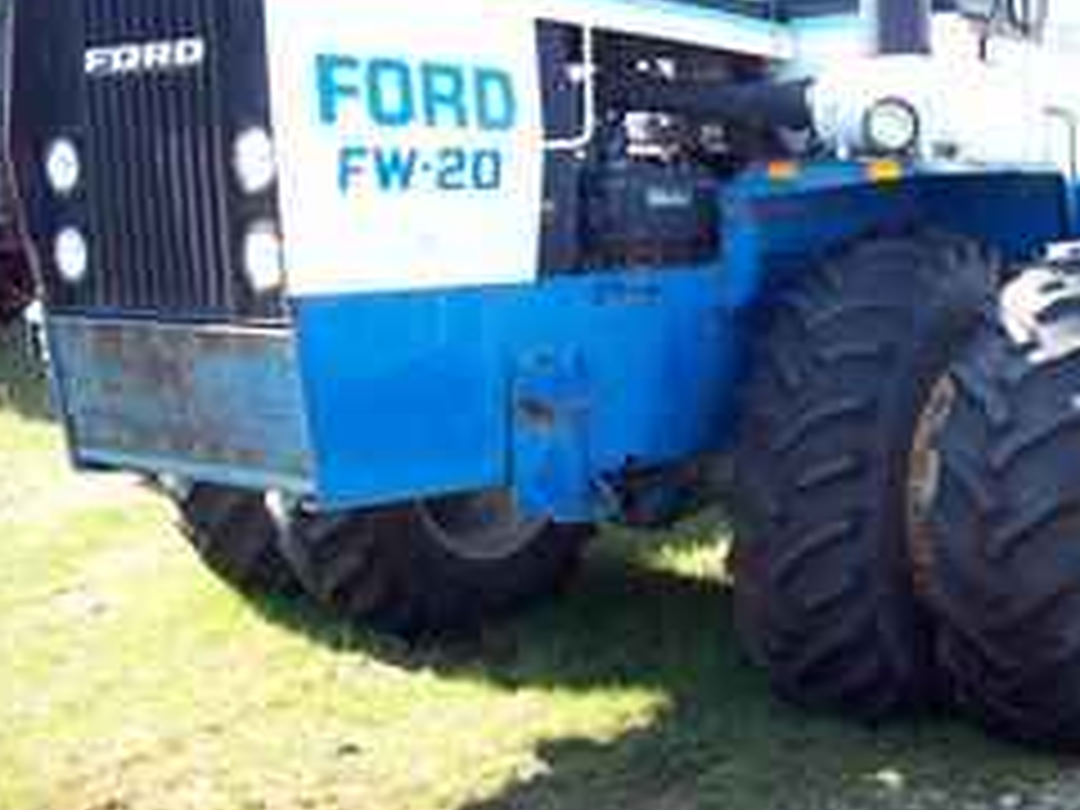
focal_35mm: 53
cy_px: 310
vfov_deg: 27.4
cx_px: 752
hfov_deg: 35.7
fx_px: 1654
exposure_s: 1/191
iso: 80
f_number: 2.8
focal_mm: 6.2
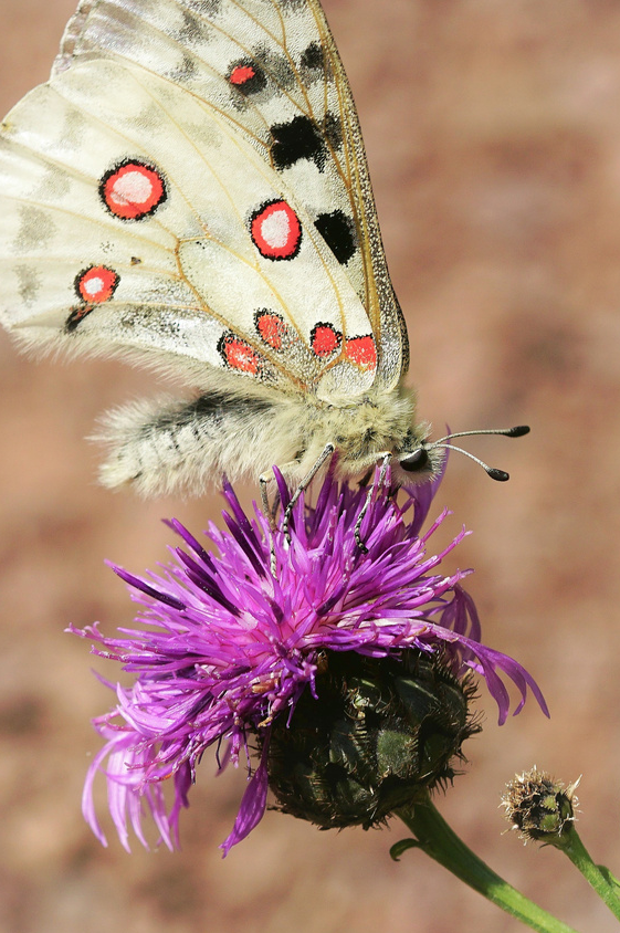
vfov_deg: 10.2
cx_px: 313
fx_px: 5219
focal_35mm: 202
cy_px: 455
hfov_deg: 6.8
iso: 160
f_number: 8
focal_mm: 105
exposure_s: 1/400
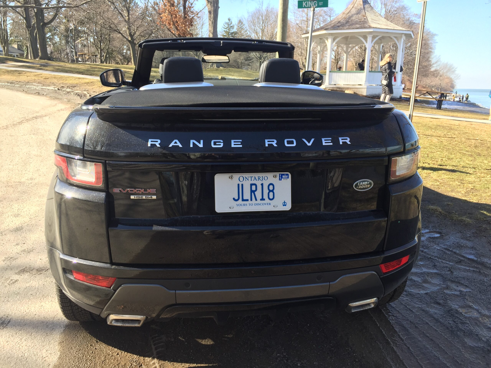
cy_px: 184
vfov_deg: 48.2
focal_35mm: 29
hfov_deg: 61.7
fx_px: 411
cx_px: 246
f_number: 2.2
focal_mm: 4.15
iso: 32
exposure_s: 1/439
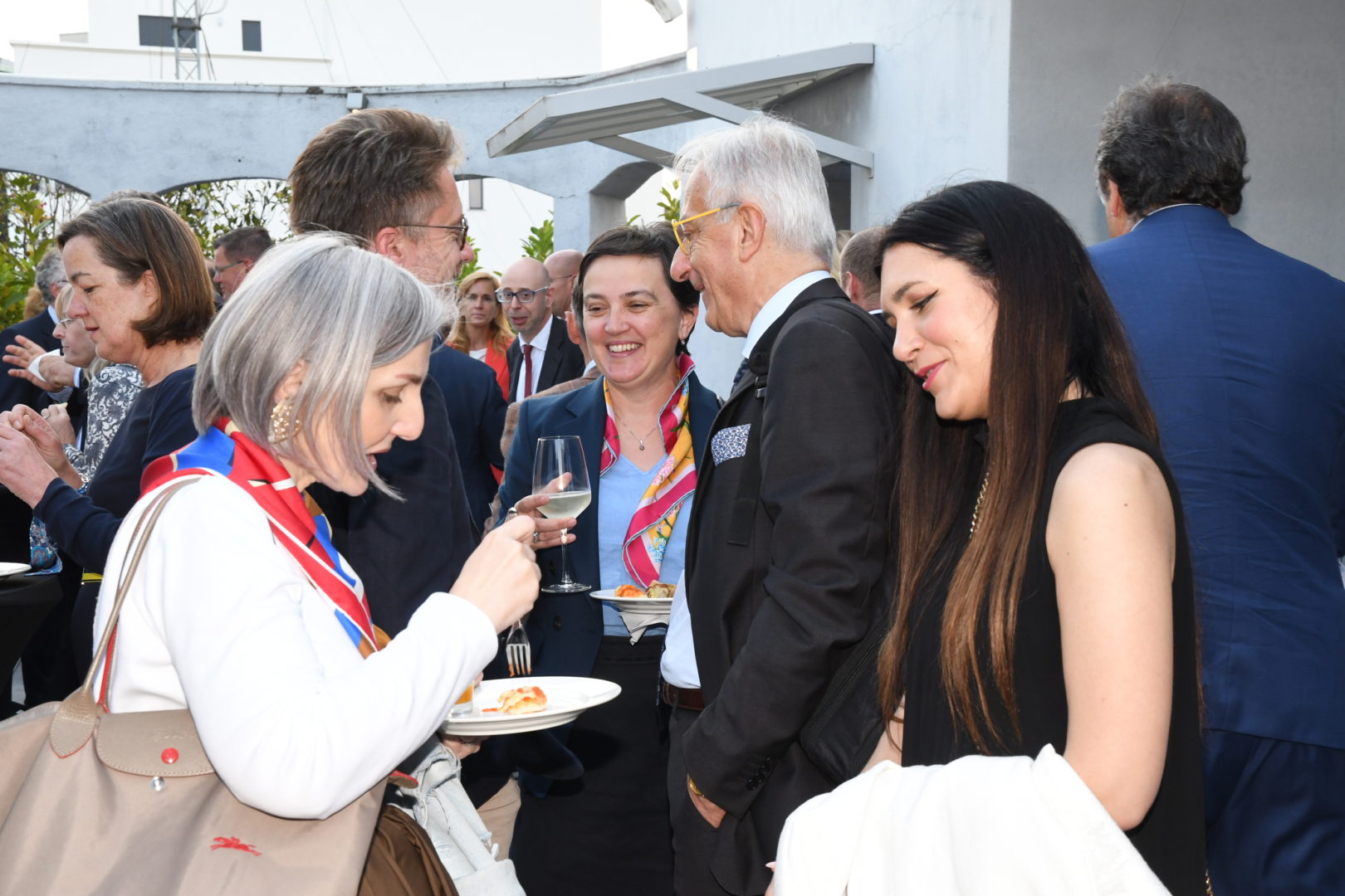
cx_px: 672
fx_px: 2241
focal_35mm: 60
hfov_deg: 33.4
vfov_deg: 22.6
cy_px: 448
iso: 800
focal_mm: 40
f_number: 9
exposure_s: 1/125
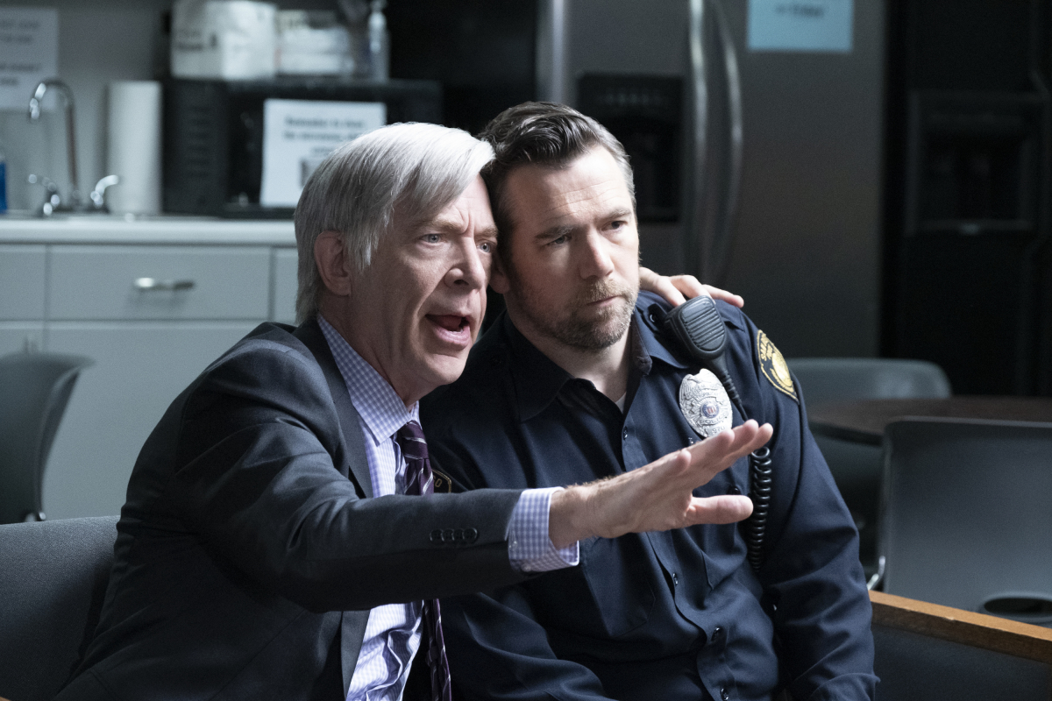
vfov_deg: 10.5
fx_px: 3828
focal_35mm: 131
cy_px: 350
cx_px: 526
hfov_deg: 15.6
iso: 6400
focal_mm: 87.1
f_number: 4.5
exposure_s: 1/160
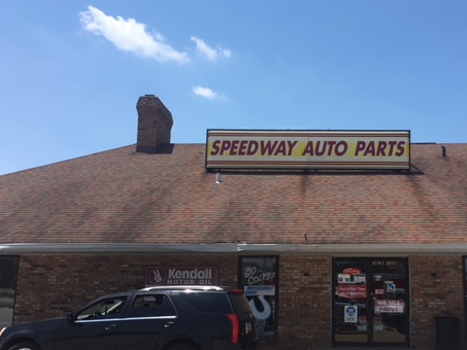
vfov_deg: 35.0
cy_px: 210
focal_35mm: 41
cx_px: 315
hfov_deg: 45.0
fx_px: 553
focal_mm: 4.15
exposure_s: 1/1399
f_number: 2.2
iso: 25
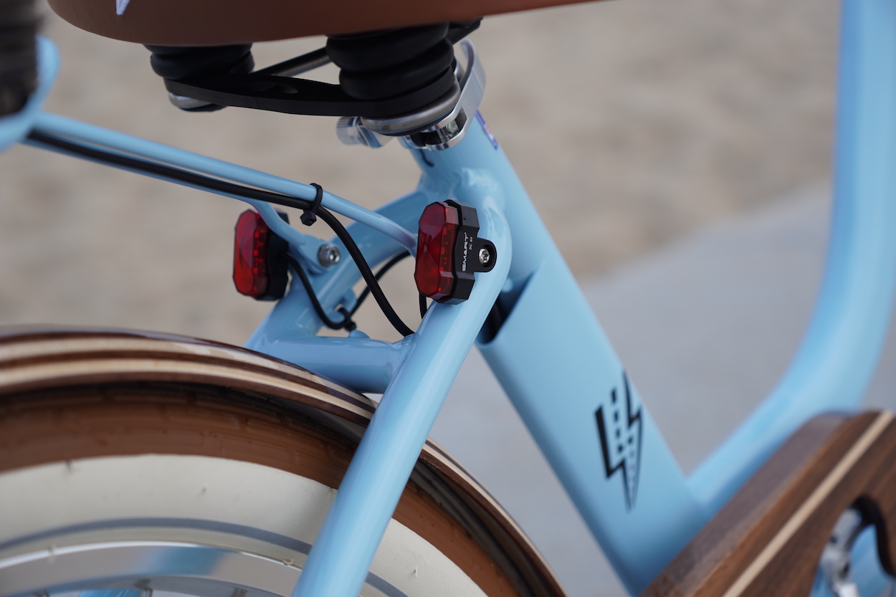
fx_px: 1717
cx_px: 448
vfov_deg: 19.7
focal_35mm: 69
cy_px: 298
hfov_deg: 29.2
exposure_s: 1/500
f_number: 2.8
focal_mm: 46
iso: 100
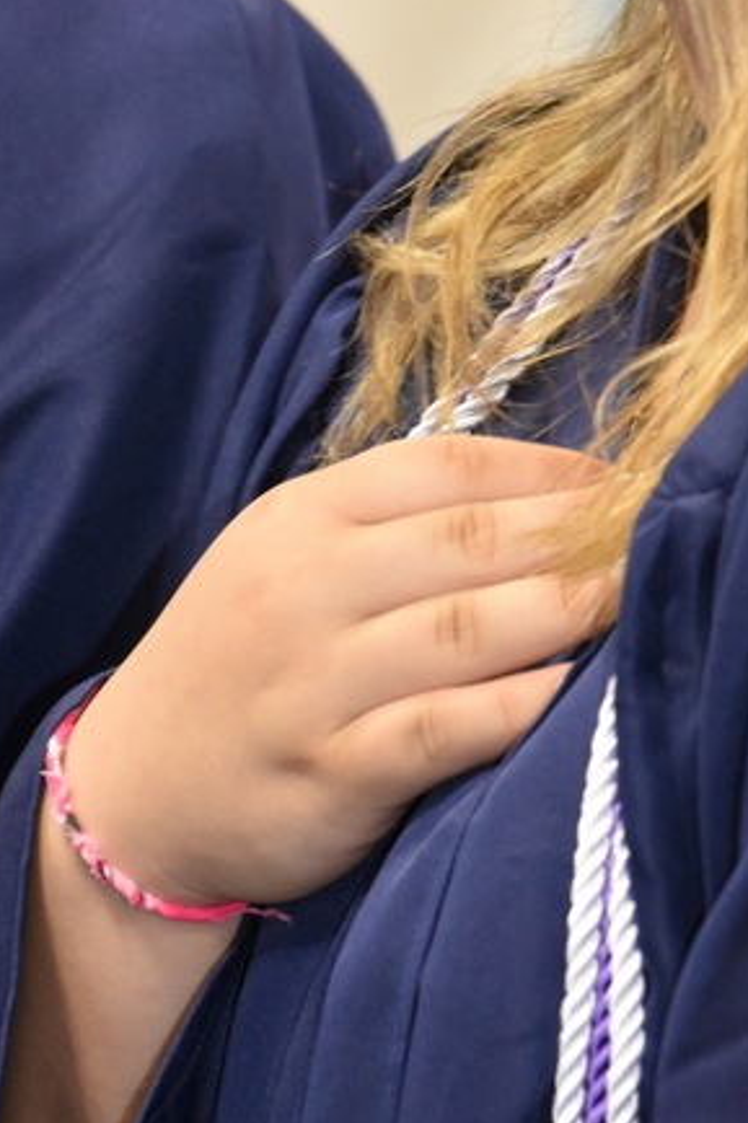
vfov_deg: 3.5
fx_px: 18220
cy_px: -10
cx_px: 612
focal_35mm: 584
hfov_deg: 2.4
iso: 2000
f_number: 4
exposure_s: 1/60
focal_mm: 165
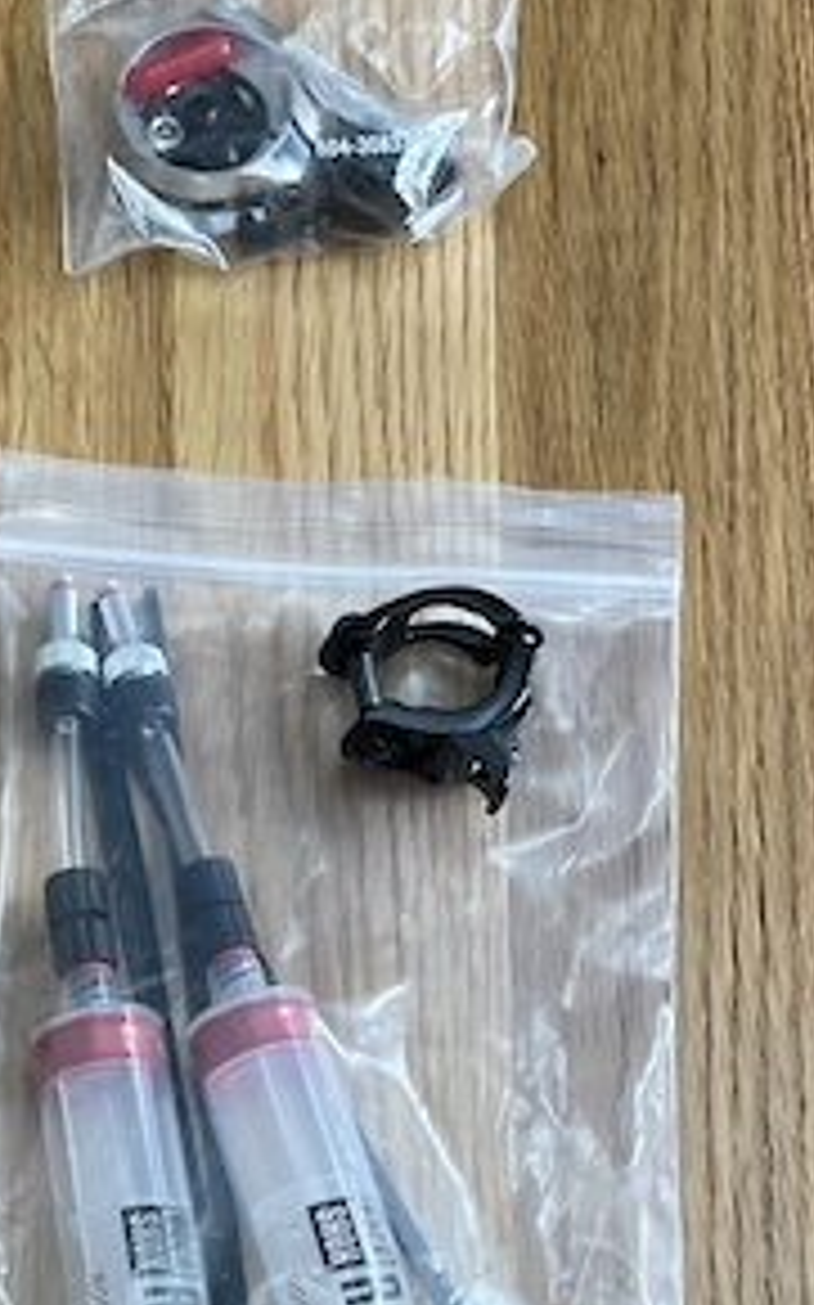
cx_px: 126
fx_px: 2700
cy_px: 1274
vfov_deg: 25.9
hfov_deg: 17.0
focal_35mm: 76
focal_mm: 4.2
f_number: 1.6
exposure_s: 1/107
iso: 125
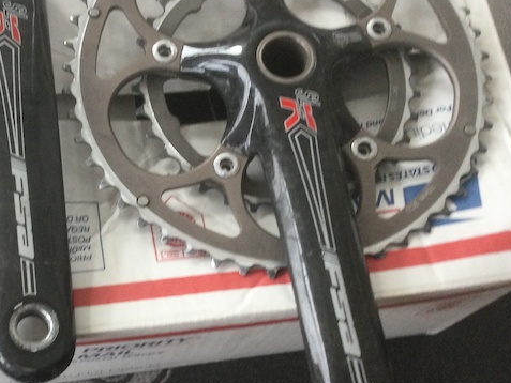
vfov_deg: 27.9
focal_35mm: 52
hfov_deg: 36.2
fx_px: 768
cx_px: 146
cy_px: 246
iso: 25
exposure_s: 1/30
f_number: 2.4
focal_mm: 3.3
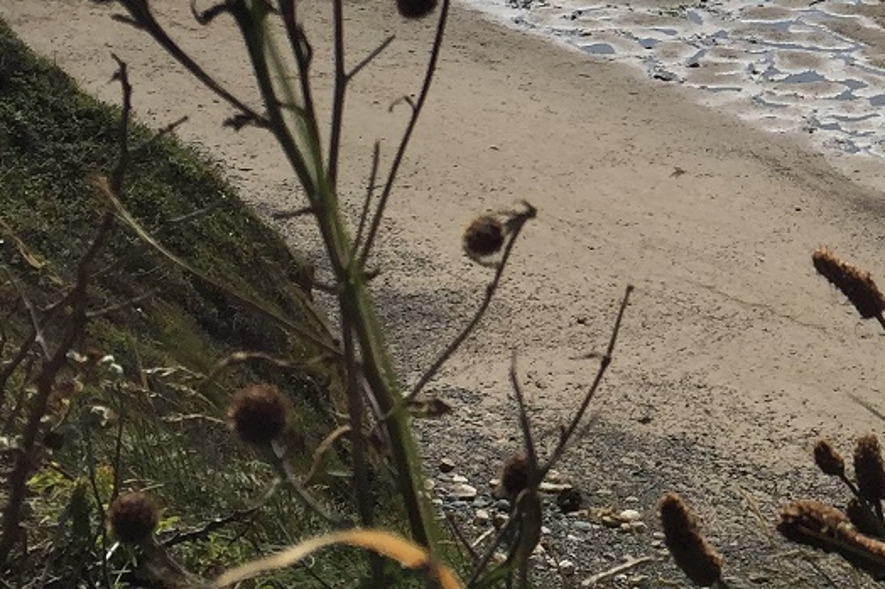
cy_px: 29
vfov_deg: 14.4
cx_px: 1108
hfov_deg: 20.1
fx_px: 2310
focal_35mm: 94
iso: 32
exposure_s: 1/4950
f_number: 2.2
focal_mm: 4.15
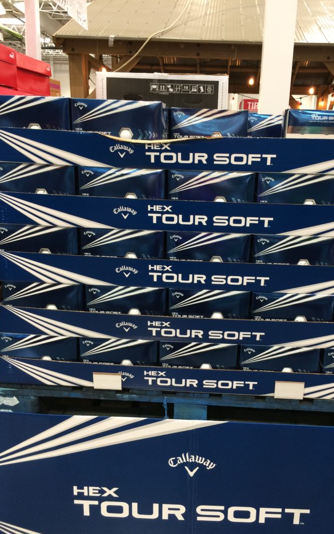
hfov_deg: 40.5
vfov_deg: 61.2
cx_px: 190
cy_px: 266
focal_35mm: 31
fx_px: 451
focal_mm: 4.15
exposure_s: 1/30
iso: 100
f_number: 2.2
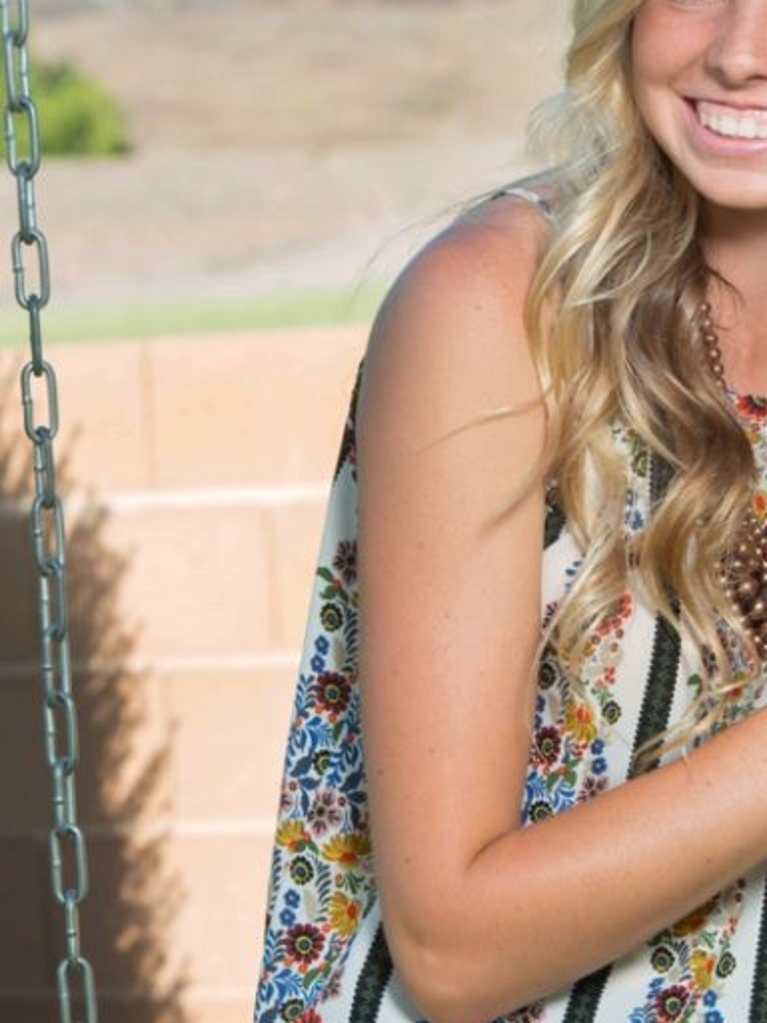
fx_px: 7415
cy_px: 311
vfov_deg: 7.9
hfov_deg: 5.9
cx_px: 655
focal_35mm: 251
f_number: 10
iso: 160
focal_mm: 116
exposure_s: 1/200
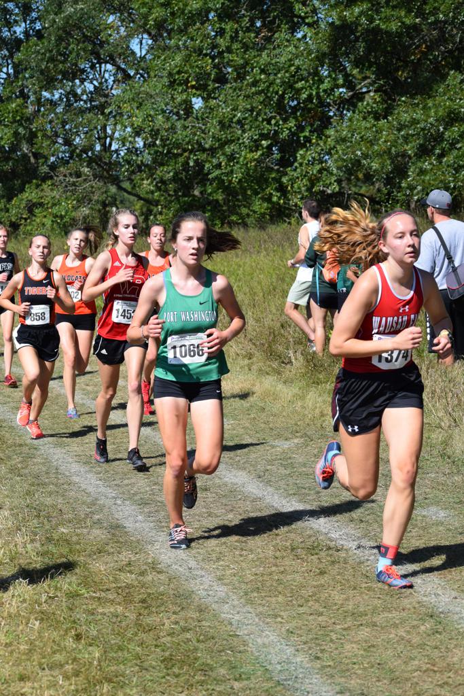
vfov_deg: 20.0
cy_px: 348
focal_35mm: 102
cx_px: 232
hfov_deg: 13.4
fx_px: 1971
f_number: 6.3
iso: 400
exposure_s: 1/1600
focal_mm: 68
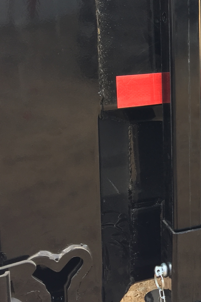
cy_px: 84
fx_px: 561
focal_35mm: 67
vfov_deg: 29.7
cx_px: 242
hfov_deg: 19.2
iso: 32
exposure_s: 1/120
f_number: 2.2
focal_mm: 4.15
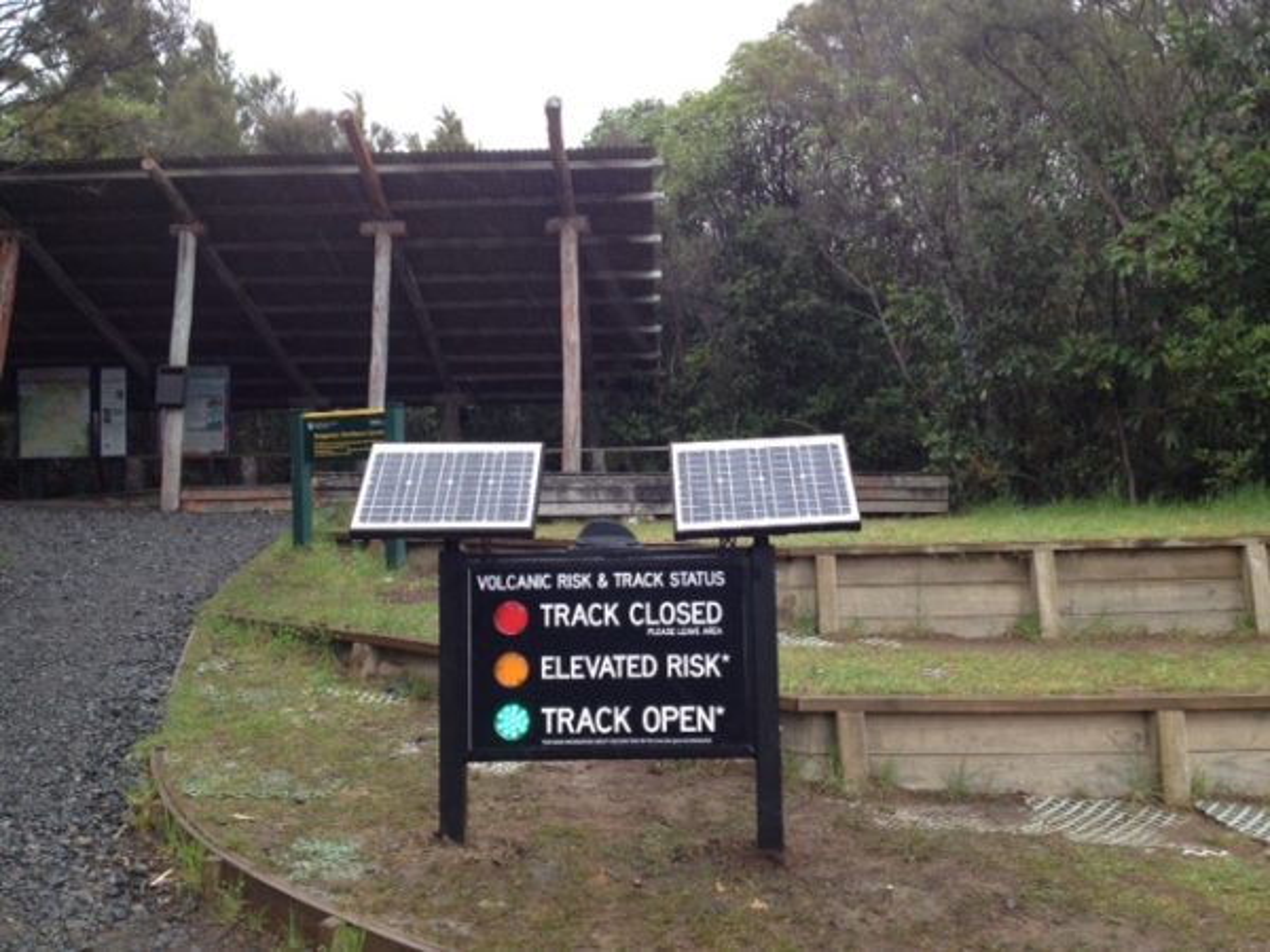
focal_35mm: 35
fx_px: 1284
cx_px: 635
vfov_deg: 40.7
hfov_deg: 52.6
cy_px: 476
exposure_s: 1/120
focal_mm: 4.28
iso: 64
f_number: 2.4
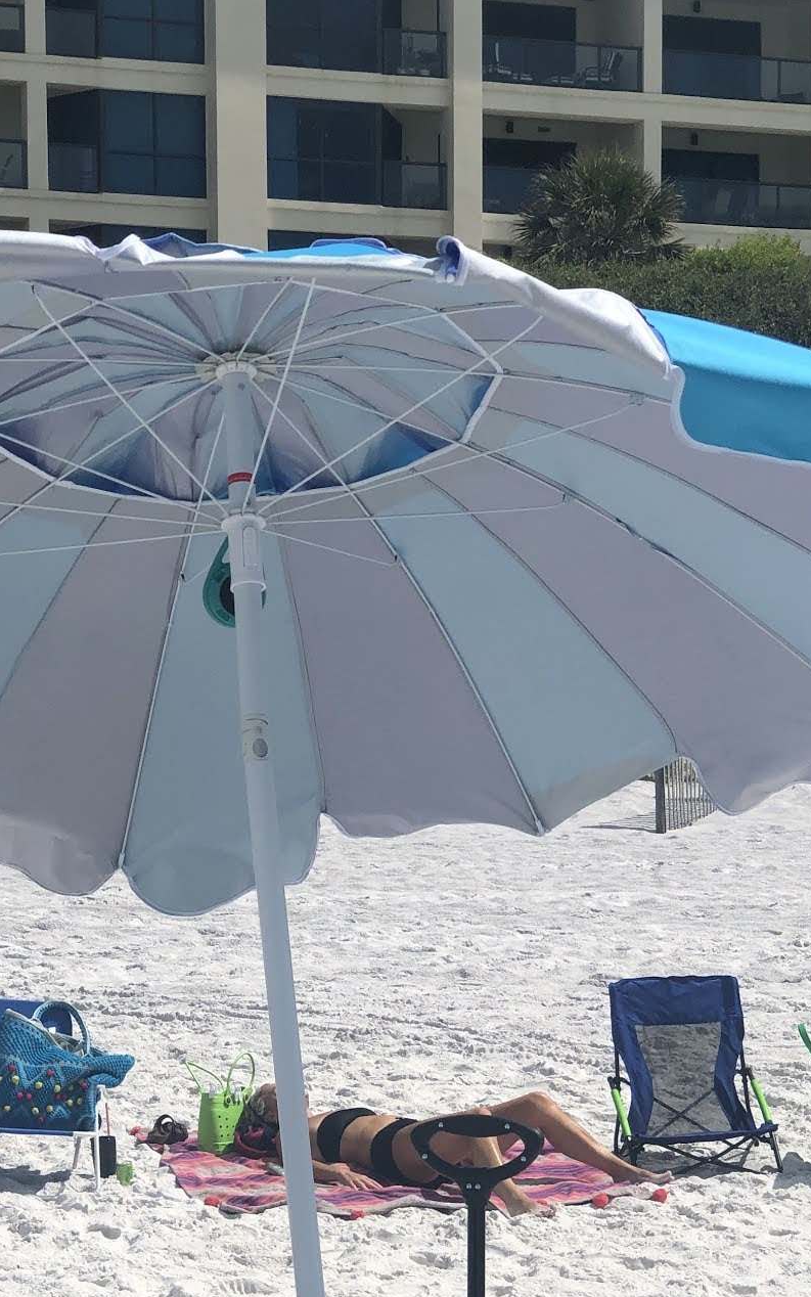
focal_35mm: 89
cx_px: 309
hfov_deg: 14.7
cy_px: 1013
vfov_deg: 23.0
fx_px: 3146
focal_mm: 6
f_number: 2.4
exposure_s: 1/3472
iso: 16
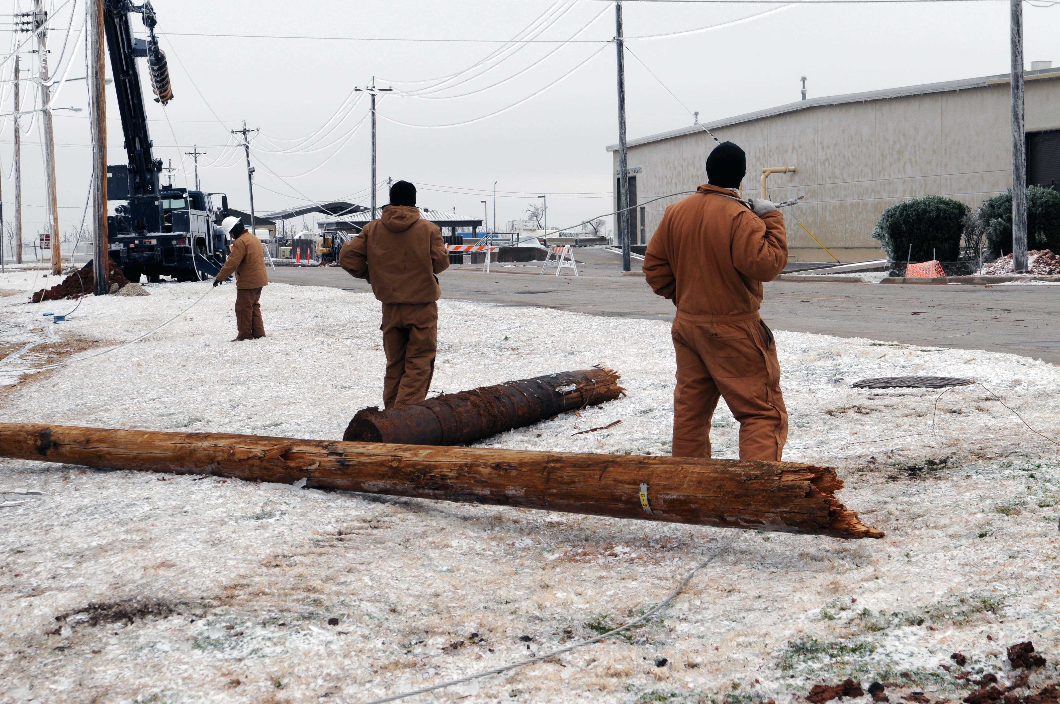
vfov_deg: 20.1
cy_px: 352
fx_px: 1985
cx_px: 530
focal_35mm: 68
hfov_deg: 29.9
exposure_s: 1/250
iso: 200
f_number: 8
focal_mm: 45
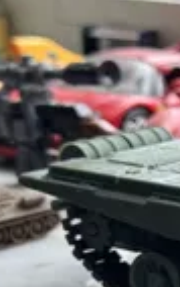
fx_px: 1120
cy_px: 269
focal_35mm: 143
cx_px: 386
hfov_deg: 8.6
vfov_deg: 14.4
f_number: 1.78
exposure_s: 1/121
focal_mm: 6.76
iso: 100
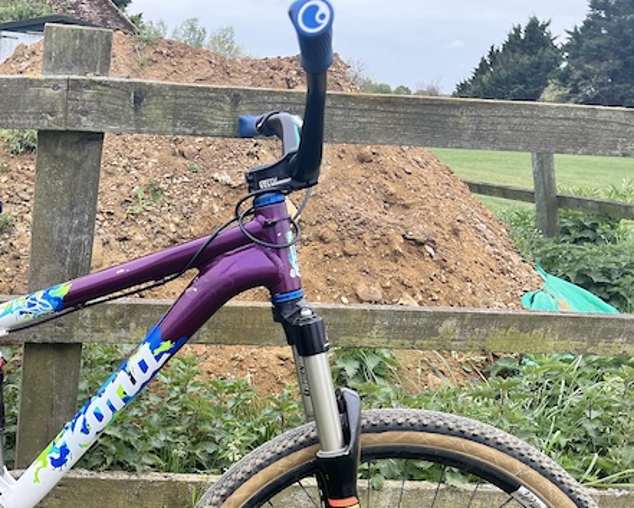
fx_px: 863
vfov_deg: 31.7
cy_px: 426
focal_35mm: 46
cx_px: 66
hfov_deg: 37.7
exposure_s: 1/678
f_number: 1.5
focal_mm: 5.7
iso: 50
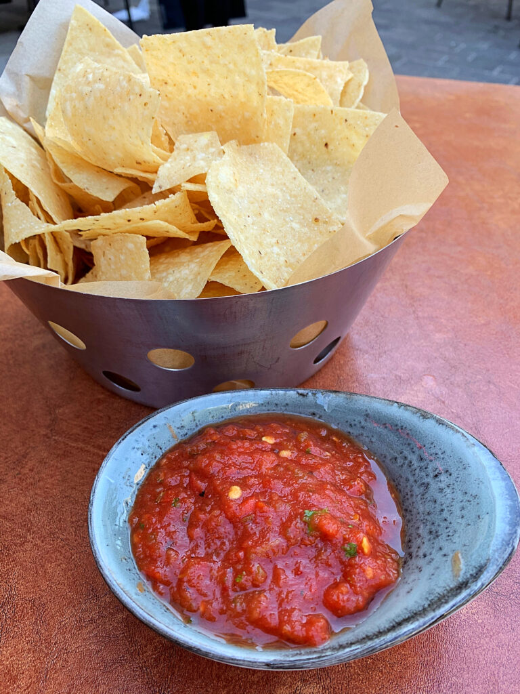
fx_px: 521
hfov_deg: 53.1
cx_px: 260
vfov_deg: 67.3
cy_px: 347
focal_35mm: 26
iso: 25
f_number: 1.8
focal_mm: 4.25
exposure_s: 1/152
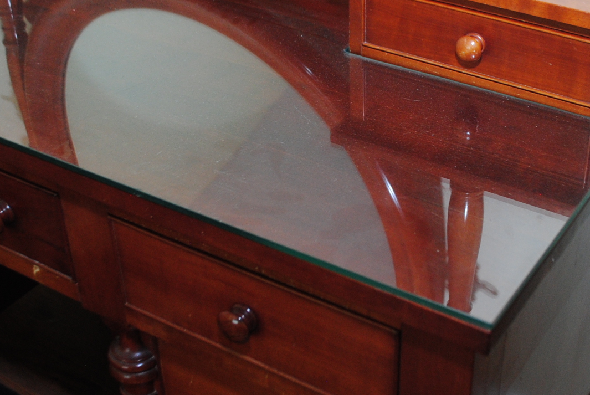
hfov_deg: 33.3
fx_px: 985
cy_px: 198
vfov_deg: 22.7
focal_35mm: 60
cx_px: 354
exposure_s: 1/25
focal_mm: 22
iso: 400
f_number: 4
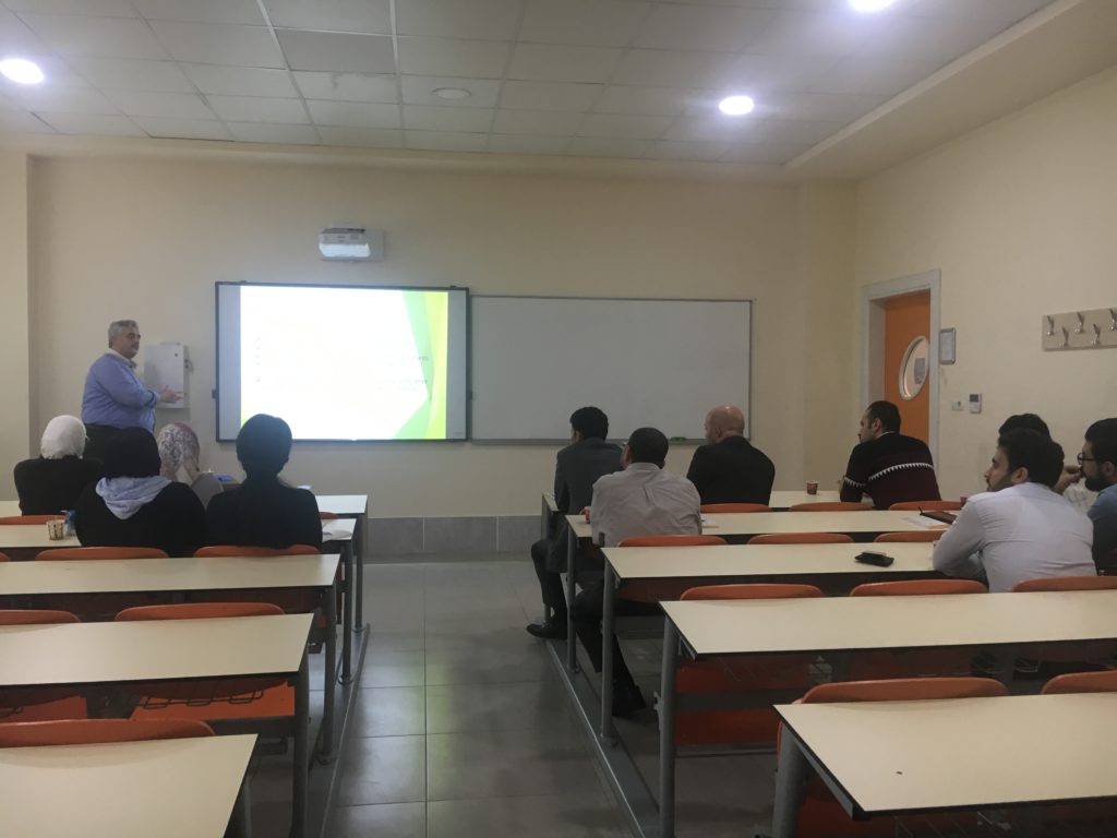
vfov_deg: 48.2
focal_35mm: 29
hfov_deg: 61.7
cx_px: 558
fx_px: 936
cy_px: 419
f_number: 2.2
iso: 100
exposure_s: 1/33
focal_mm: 4.15
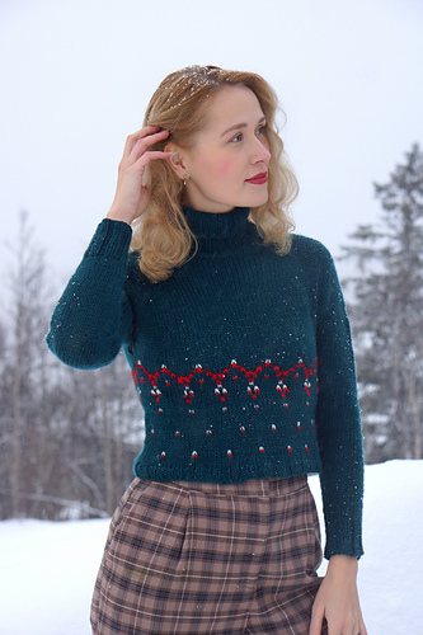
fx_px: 1323
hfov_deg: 18.2
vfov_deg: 27.0
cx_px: 212
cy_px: 318
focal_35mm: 75
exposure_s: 1/160
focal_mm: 50
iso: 200
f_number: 4
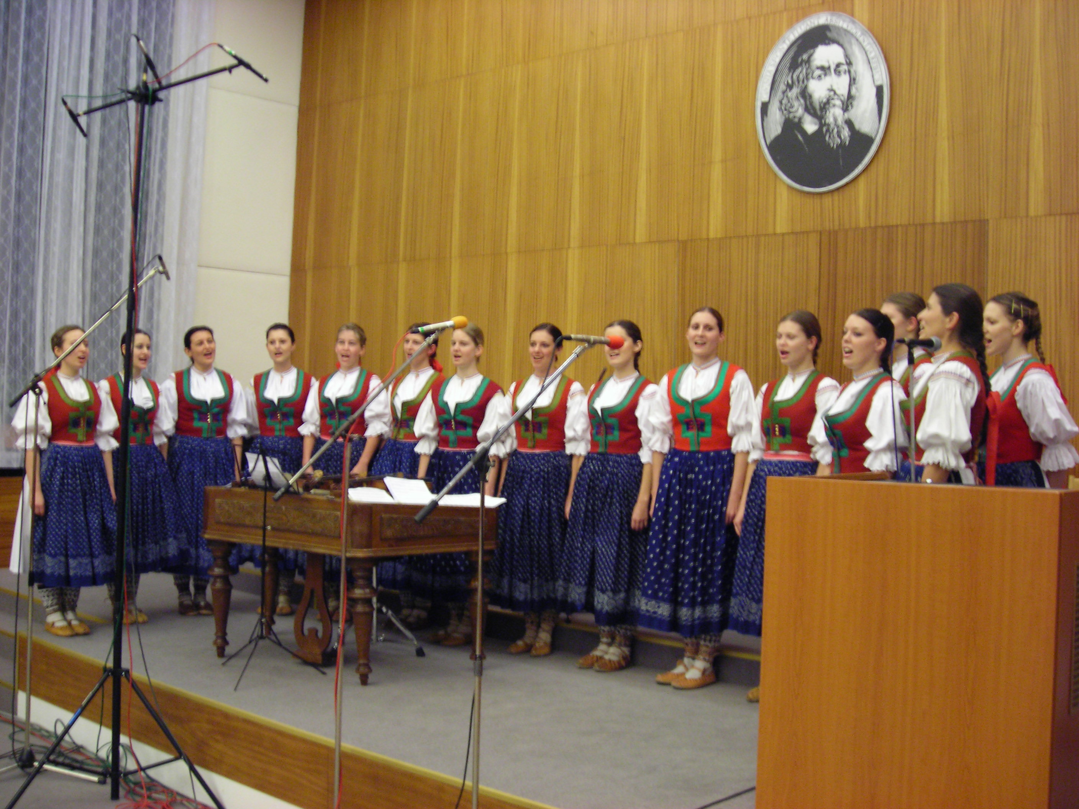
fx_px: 1184
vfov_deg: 37.7
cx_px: 540
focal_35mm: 38
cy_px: 404
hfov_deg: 49.0
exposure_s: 1/4.4
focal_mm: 6.3
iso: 163
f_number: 3.2
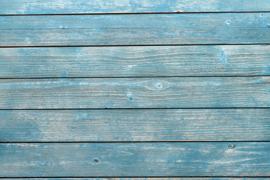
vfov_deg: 25.7
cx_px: 135
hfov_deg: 37.9
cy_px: 90
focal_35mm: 52
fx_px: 394
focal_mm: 35
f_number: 7.1
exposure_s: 1/160
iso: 200
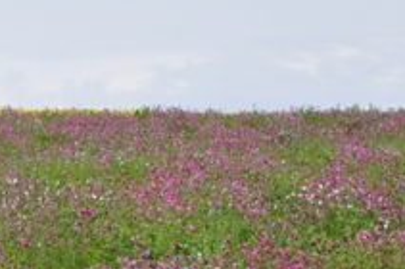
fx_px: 2887
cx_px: -102
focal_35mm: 257
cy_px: 244
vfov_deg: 5.3
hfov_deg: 7.9
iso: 200
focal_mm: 62
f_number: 10
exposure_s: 1/200
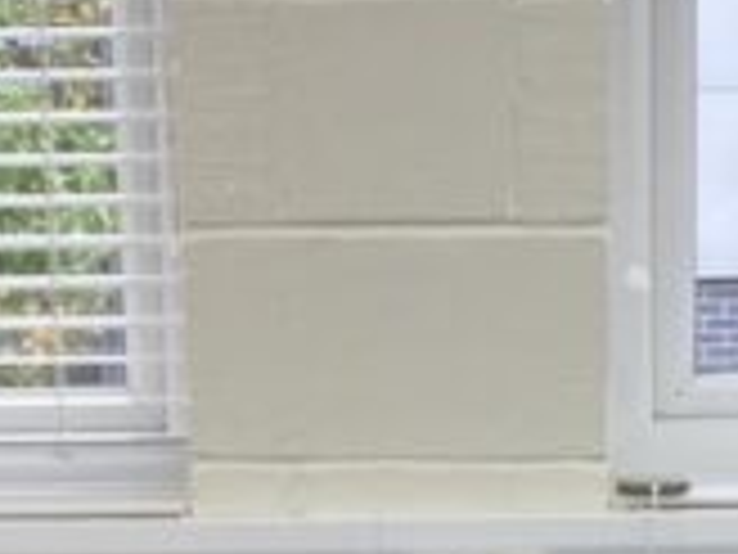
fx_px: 3731
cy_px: 1626
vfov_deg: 7.5
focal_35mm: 175
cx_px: 486
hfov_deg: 11.3
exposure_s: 1/50
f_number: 1.8
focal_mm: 3.99
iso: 50
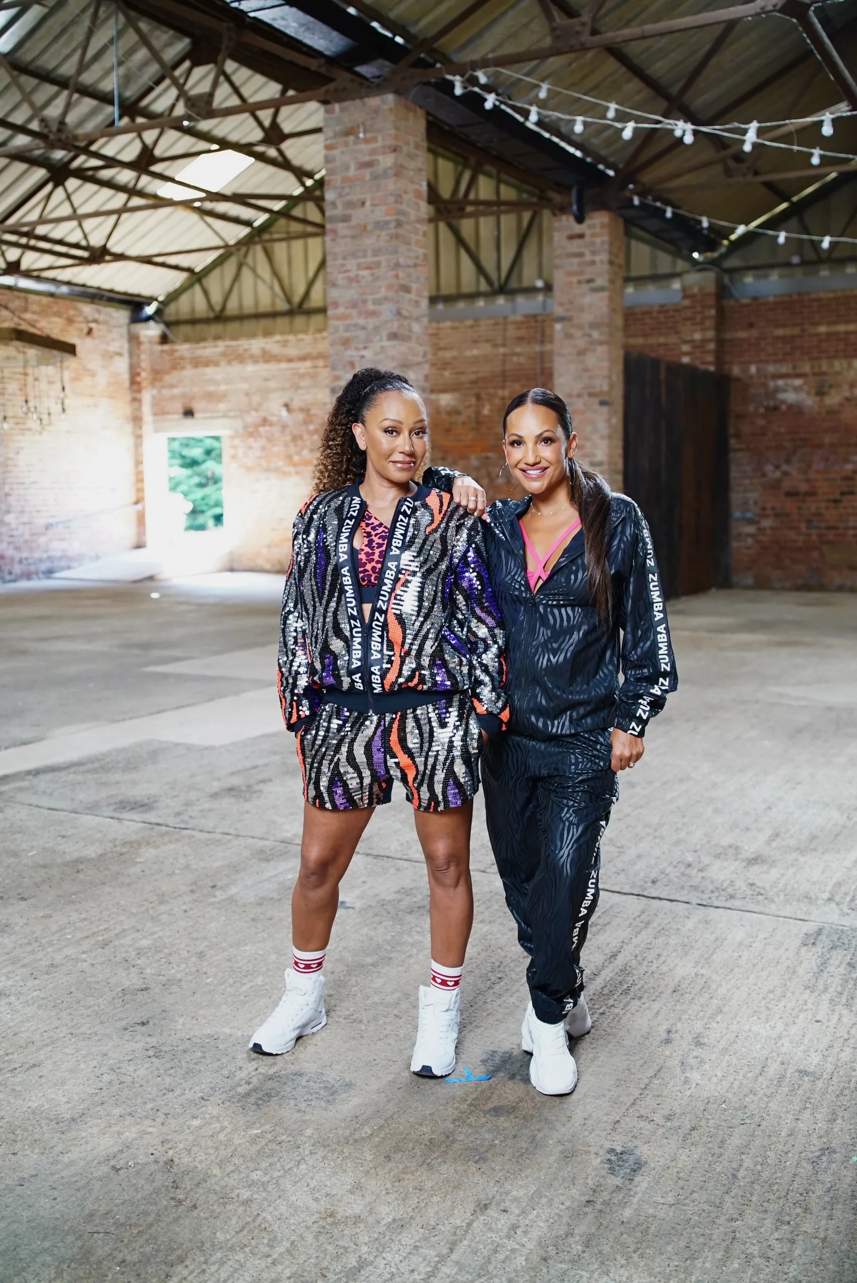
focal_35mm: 35
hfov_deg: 37.9
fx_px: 1248
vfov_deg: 54.4
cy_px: 642
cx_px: 428
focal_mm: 35
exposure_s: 1/160
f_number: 4
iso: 1600
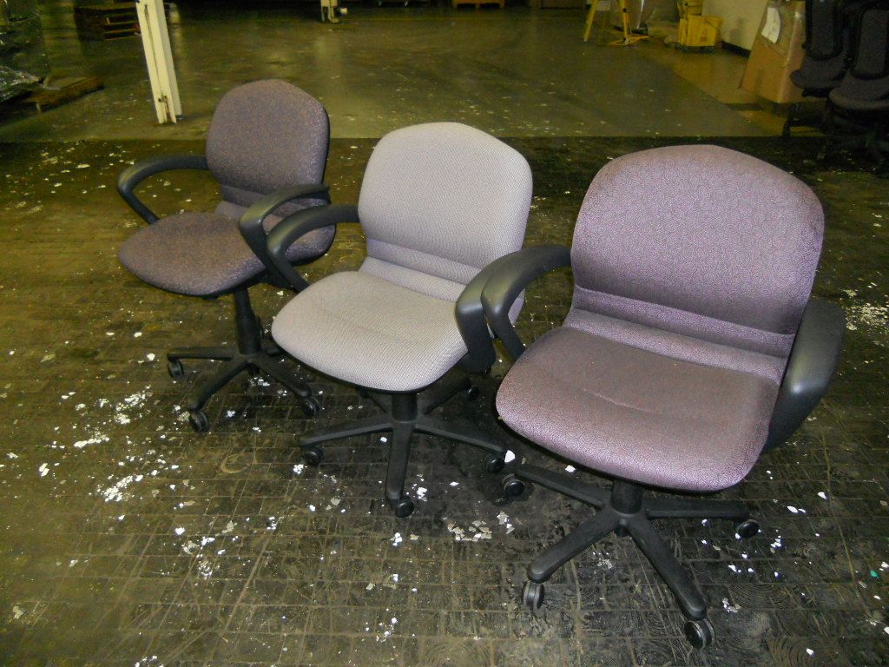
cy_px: 334
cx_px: 444
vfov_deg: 51.4
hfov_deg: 65.3
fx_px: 693
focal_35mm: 27
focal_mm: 4.9
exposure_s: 1/25
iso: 320
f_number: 3.2
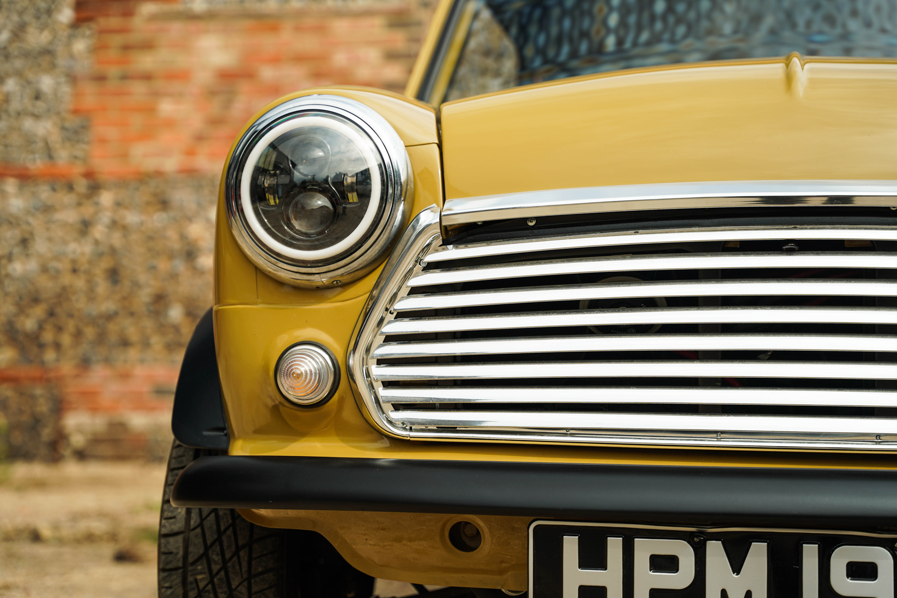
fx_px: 1515
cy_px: 299
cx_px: 448
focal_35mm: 61
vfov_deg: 22.3
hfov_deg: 33.0
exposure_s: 1/800
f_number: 3.2
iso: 125
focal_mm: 60.8
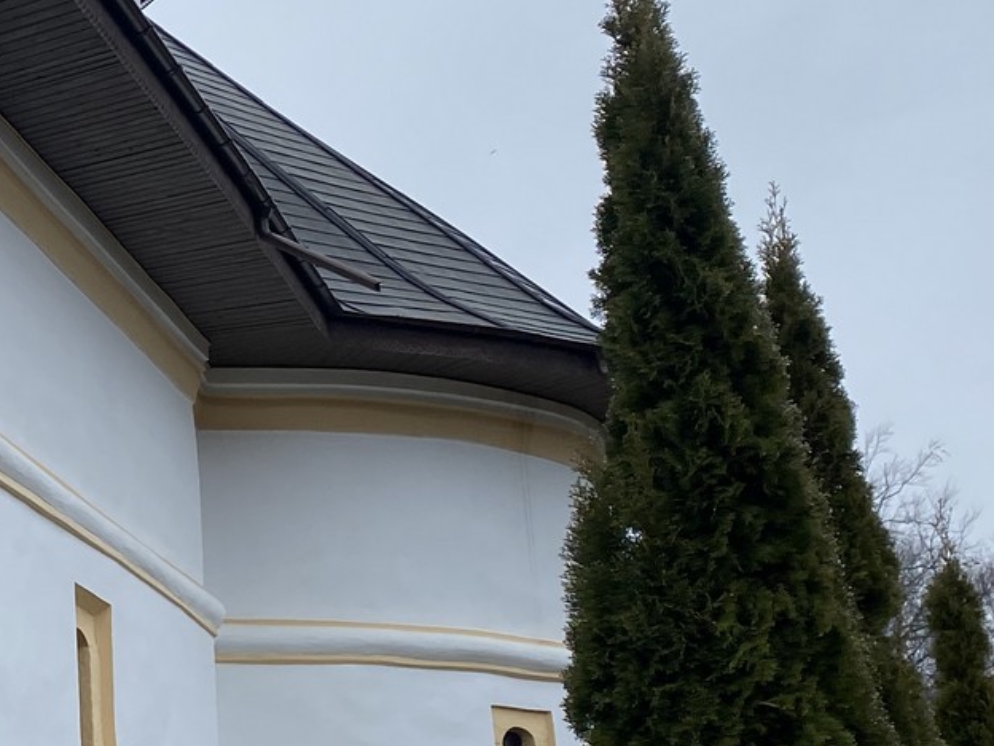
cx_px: -252
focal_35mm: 84
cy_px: 209
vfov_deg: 17.5
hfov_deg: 21.4
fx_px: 2412
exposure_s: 1/998
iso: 32
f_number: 1.8
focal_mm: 4.25
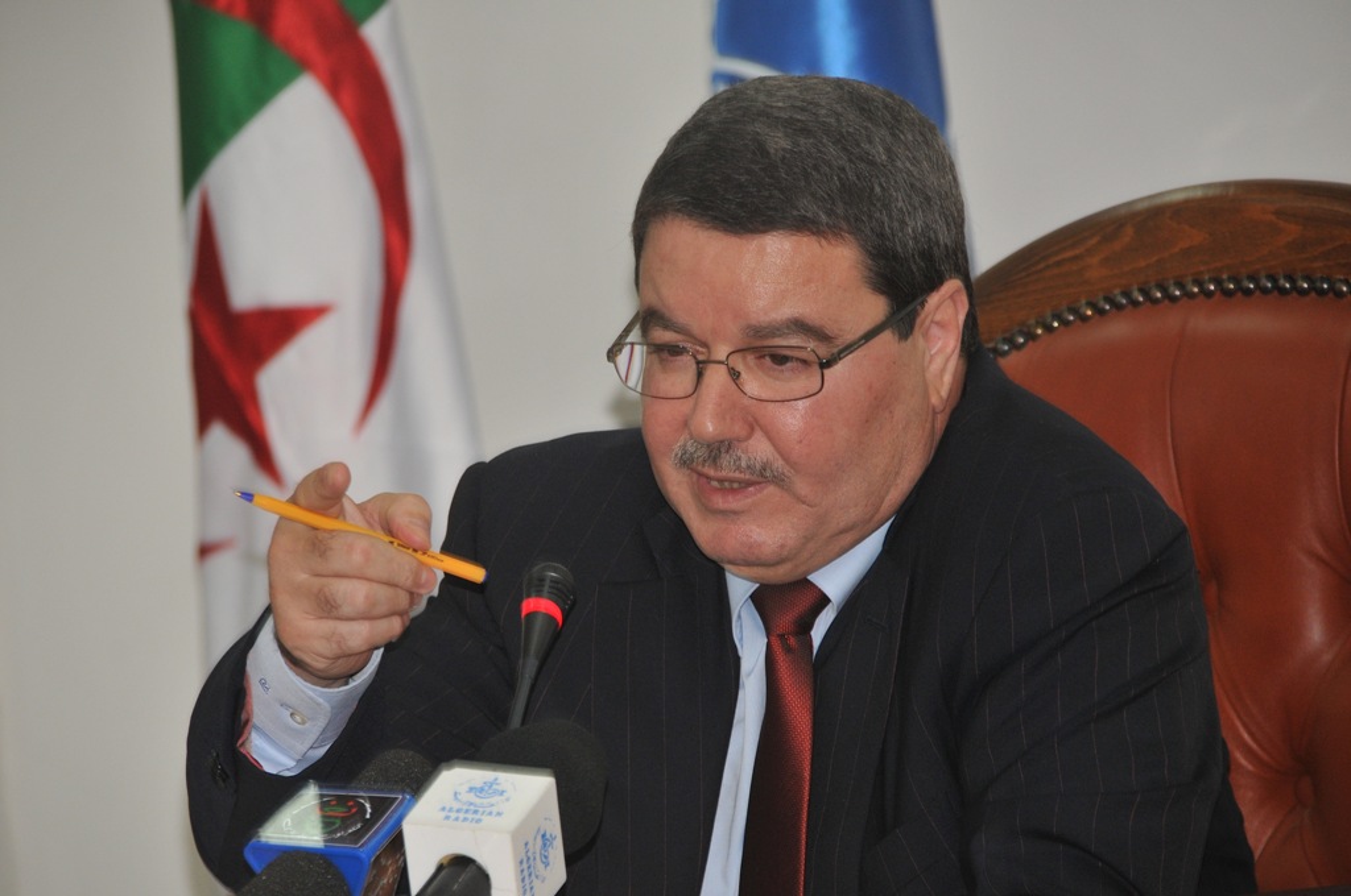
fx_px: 11244
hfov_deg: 6.9
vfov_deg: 4.6
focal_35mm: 300
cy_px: 448
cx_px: 676
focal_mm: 200
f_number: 6.3
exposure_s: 1/60
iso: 500
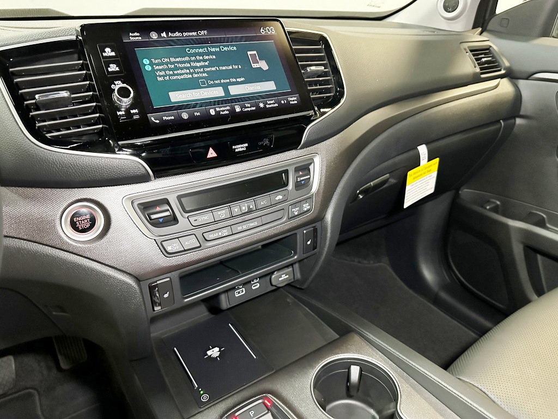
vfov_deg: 56.8
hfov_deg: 71.6
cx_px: 279
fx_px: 387
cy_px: 210
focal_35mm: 24
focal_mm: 6.86
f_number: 1.78
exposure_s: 1/40
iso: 1000
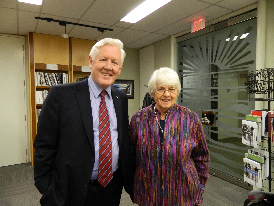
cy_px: 103
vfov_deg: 54.9
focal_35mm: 25
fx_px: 198
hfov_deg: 69.4
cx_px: 137
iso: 400
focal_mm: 4.5
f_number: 3.1
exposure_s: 1/40
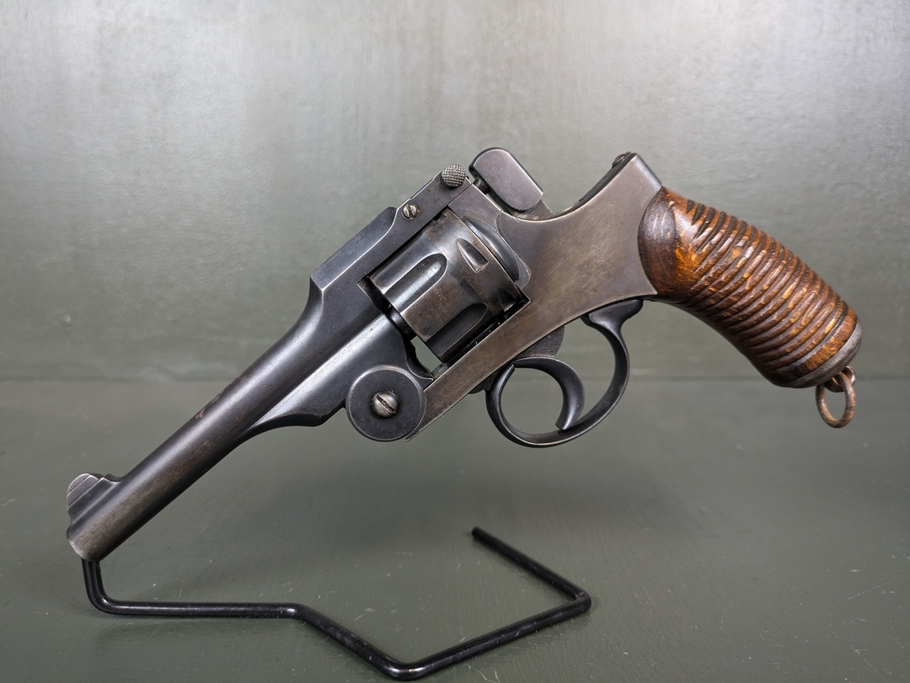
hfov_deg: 69.4
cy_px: 342
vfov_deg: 54.9
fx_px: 658
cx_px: 455
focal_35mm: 25
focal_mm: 5.43
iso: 298
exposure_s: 1/24
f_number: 1.89
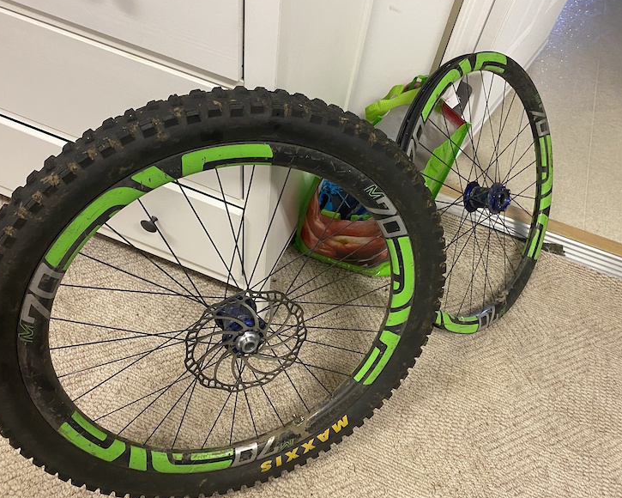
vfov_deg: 51.5
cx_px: 305
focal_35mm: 28
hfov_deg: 62.2
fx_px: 515
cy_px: 246
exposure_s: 1/60
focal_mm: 4.25
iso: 400
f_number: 1.8
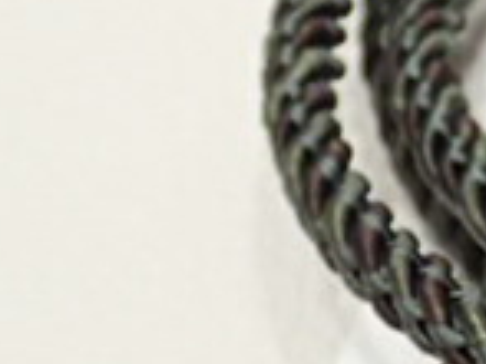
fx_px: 2329
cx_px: 820
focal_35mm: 166
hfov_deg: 11.2
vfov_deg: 8.9
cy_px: 295
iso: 800
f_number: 2.7
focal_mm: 6.86
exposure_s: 1/100
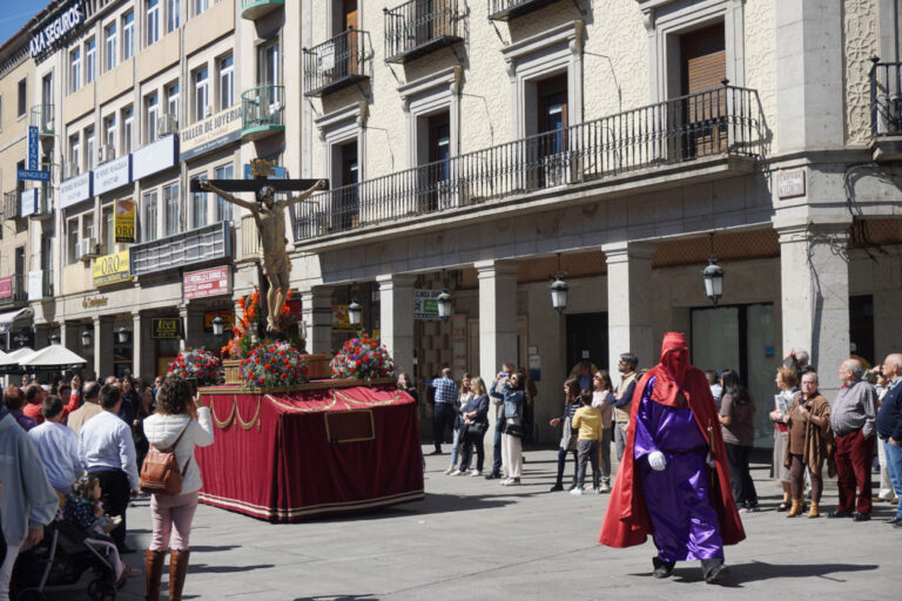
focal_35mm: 50
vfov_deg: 27.3
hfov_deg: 40.0
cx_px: 451
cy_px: 300
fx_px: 1240
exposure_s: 1/320
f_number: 8
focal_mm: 33
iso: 100
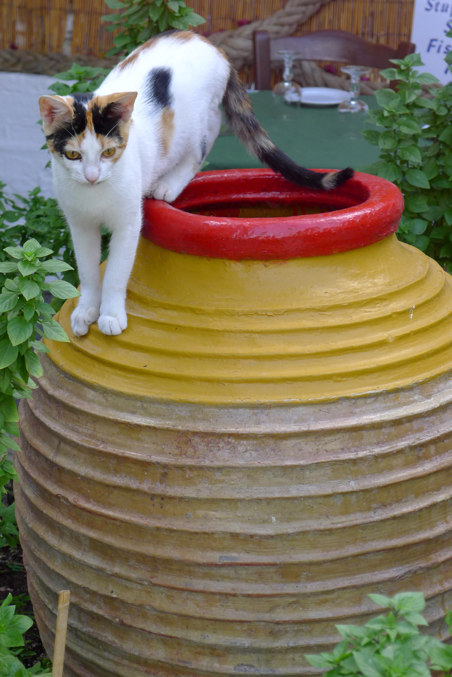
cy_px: 338
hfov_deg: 15.2
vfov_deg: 22.6
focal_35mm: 90
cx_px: 226
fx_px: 1694
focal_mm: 19.2
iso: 200
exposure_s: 1/250
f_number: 3.3
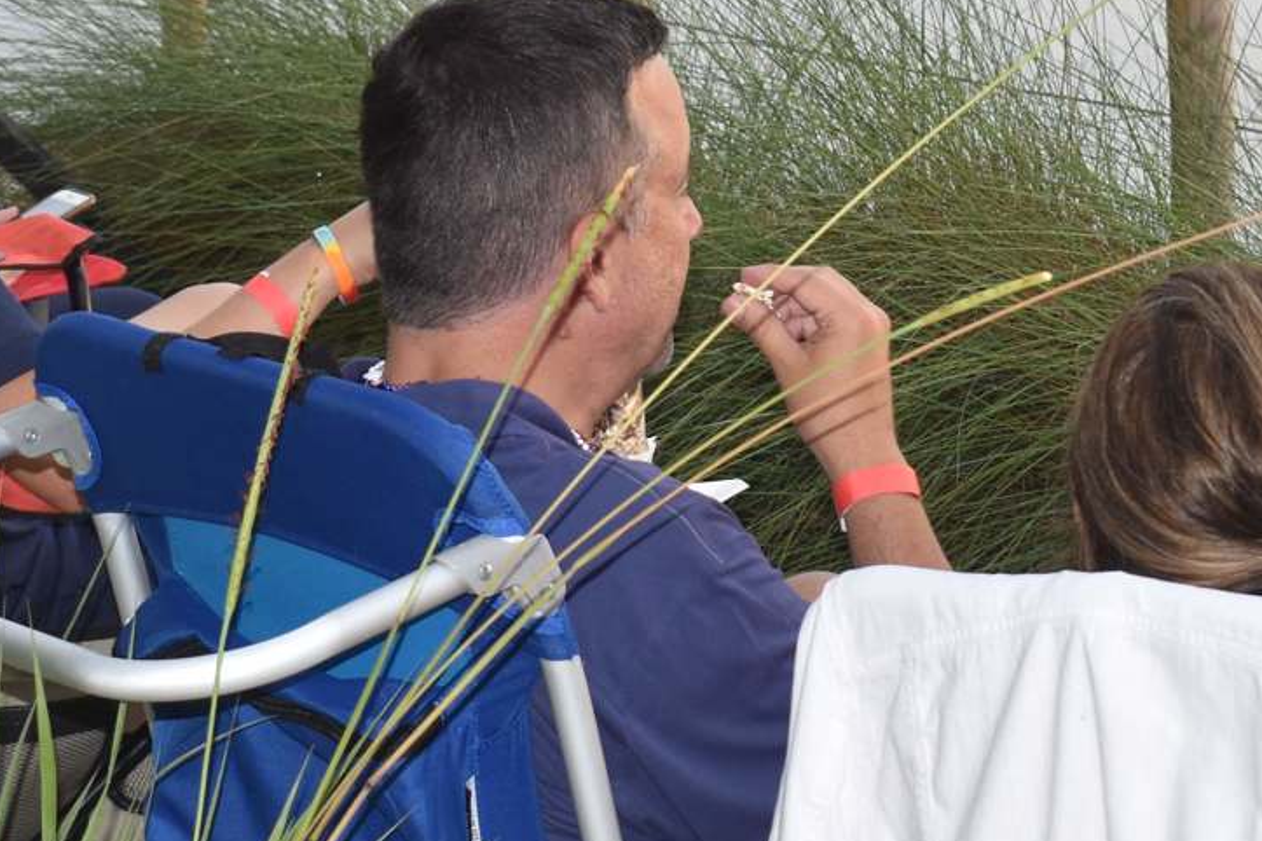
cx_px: 871
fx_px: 4942
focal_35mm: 141
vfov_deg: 9.7
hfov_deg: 14.5
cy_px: 369
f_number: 5.6
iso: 250
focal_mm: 34
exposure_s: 1/125
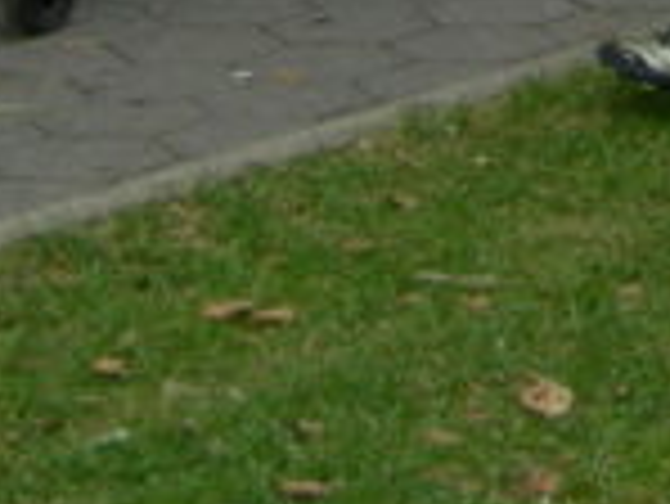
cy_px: -842
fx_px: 4785
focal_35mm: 247
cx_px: 899
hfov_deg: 7.9
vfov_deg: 5.7
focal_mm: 7.5
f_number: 4.3
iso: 64
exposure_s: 1/118
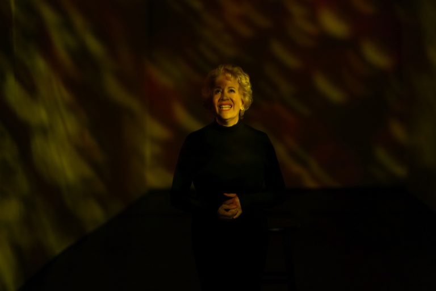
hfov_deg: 10.3
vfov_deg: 6.9
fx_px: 2422
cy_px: 146
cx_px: 218
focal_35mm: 200
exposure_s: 1/250
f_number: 2.8
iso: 5000
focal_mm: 200
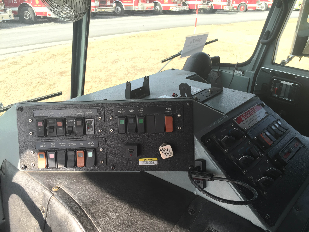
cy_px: 116
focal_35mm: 29
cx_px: 154
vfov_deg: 48.2
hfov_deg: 61.7
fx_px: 259
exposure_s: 1/120
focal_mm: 4.15
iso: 40
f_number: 2.2
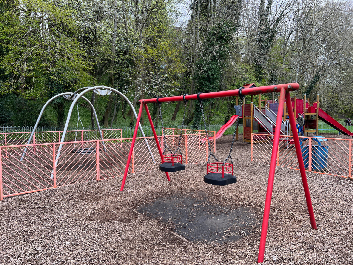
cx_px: 176
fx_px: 265
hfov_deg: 67.3
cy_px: 132
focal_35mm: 26
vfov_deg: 53.1
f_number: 1.5
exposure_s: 1/460
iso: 50
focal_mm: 5.7
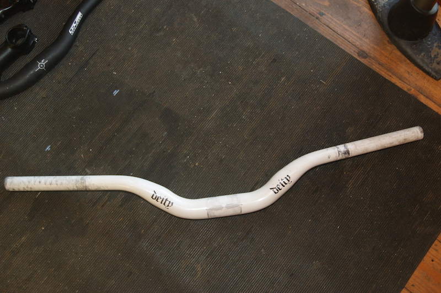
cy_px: 146
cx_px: 220
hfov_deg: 43.6
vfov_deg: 29.8
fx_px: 551
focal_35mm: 45
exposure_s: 1/60
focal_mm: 30
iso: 400
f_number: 5.6
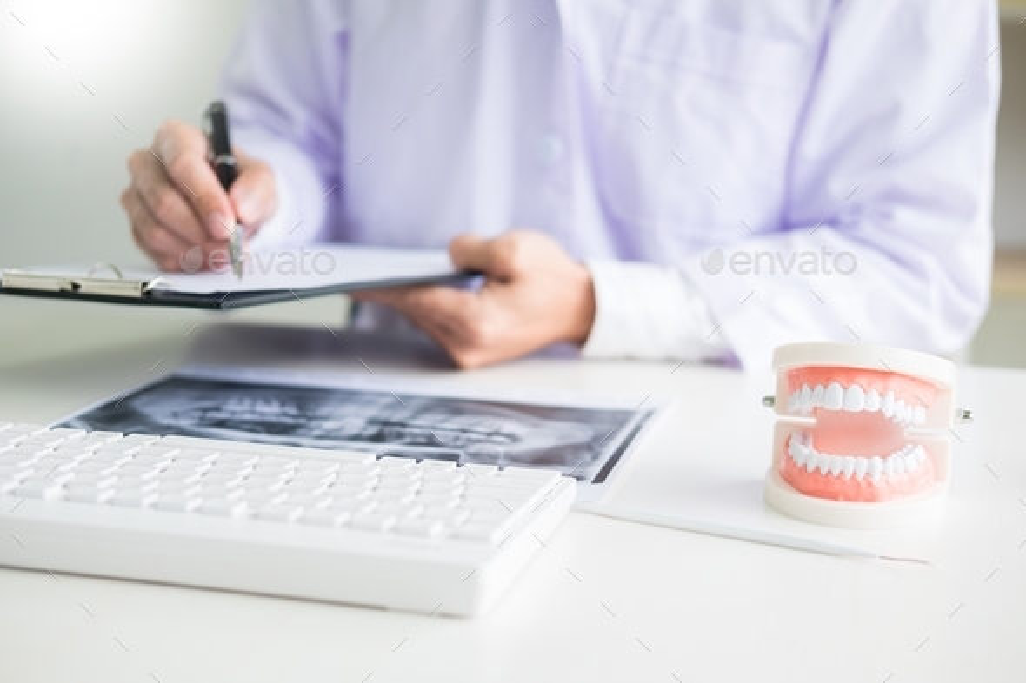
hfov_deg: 37.5
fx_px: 1510
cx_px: 513
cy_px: 342
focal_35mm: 53
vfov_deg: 25.5
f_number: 2
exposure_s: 1/180
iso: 200
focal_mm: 35
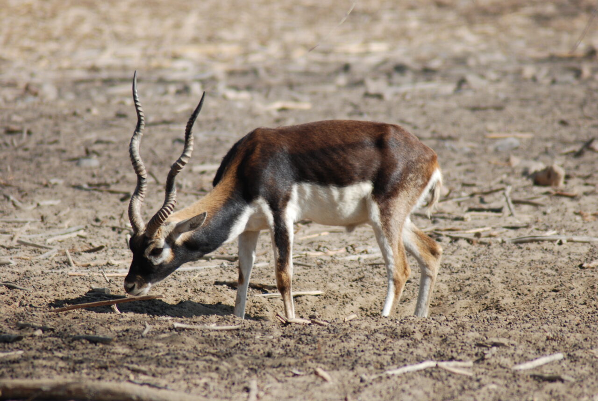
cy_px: 200
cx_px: 299
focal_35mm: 450
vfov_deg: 3.1
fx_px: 7484
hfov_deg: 4.6
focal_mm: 300
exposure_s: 1/640
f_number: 5.6
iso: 200
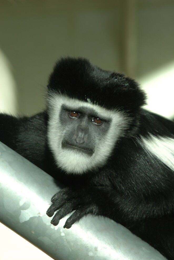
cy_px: 131
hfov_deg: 6.5
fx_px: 1536
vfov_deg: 9.7
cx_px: 87
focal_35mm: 212
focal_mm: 140
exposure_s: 1/400
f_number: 6
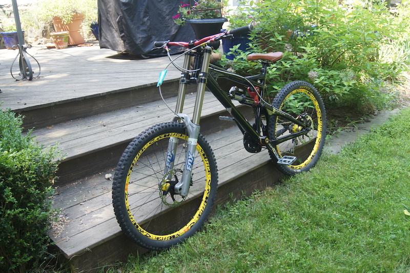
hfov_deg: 57.3
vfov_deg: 39.9
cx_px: 205
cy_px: 136
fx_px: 376
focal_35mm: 33
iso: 100
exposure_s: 1/50
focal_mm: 22
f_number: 4.5
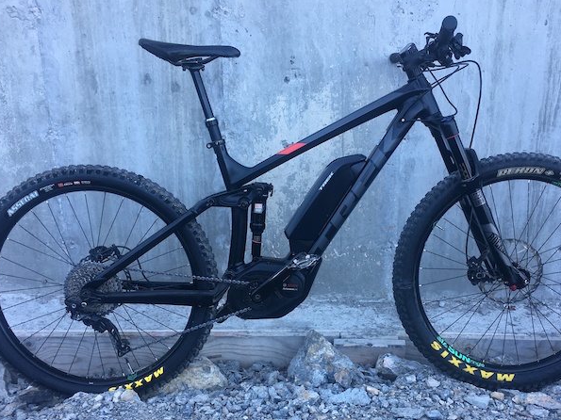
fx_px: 632
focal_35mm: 39
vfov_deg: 36.7
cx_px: 305
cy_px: 250
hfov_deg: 47.8
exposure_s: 1/60
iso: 25
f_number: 2.2
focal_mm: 4.15
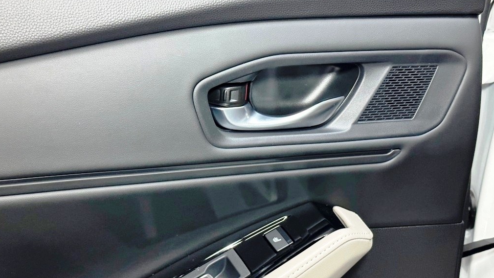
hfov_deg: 39.2
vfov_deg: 22.6
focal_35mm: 53
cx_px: 245
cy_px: 174
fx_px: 694
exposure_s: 1/30
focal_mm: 6.86
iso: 500
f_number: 1.78
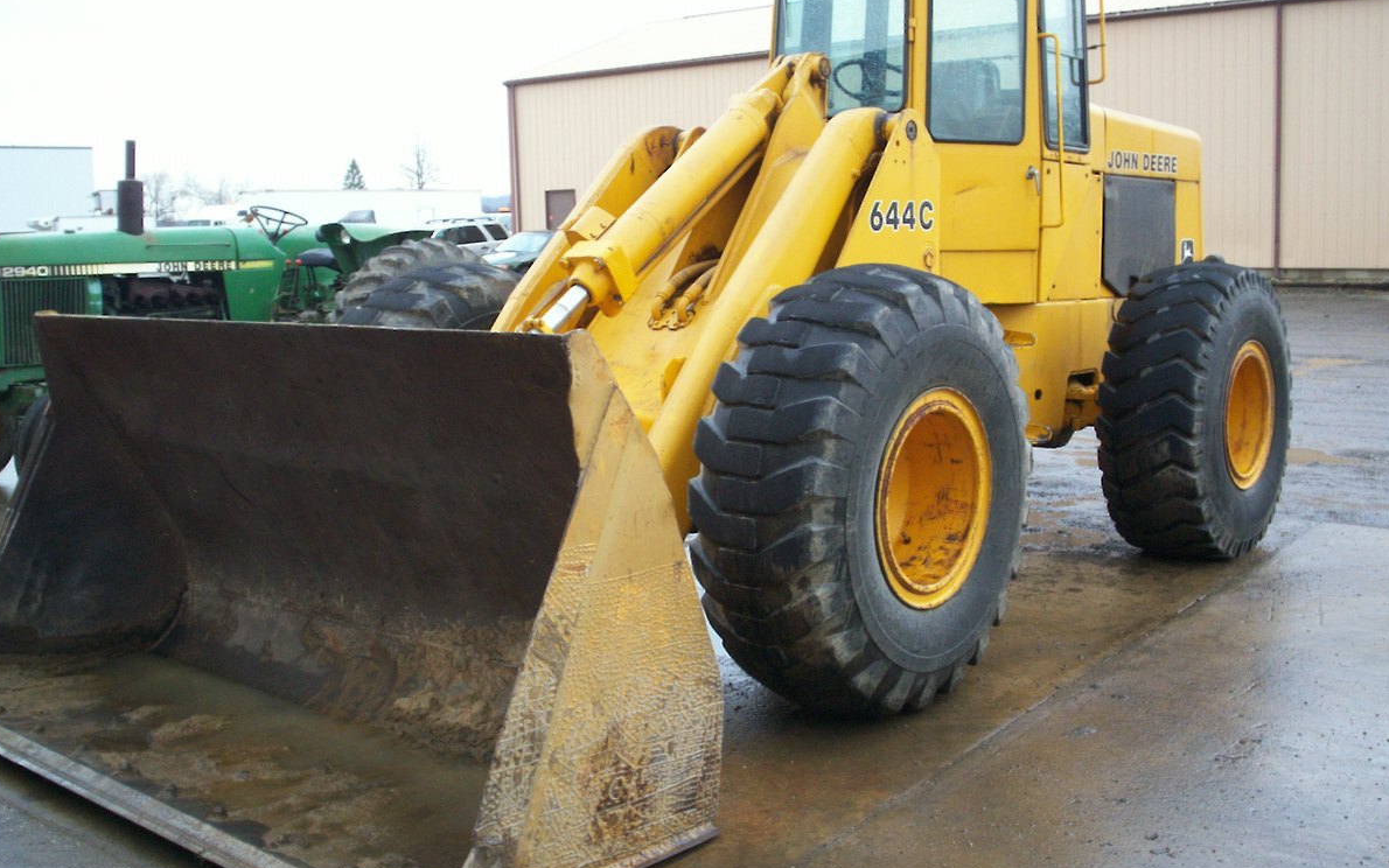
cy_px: 387
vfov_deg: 32.7
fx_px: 1476
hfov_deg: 50.4
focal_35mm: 39
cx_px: 683
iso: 100
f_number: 4.5
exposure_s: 1/124
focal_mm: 5.9
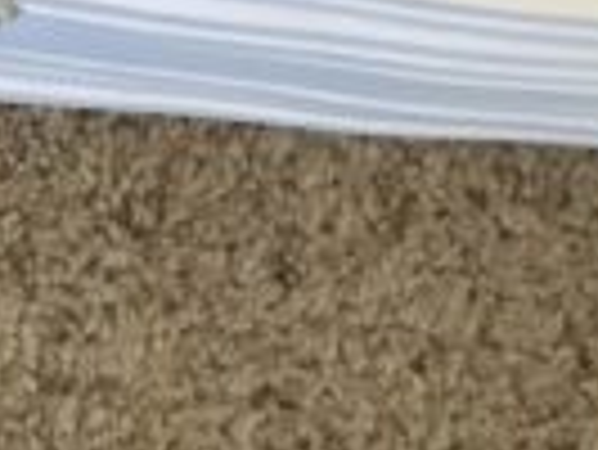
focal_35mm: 167
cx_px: -773
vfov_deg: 8.3
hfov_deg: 10.4
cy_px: -536
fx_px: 2888
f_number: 2.2
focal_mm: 4.15
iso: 250
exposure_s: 1/30
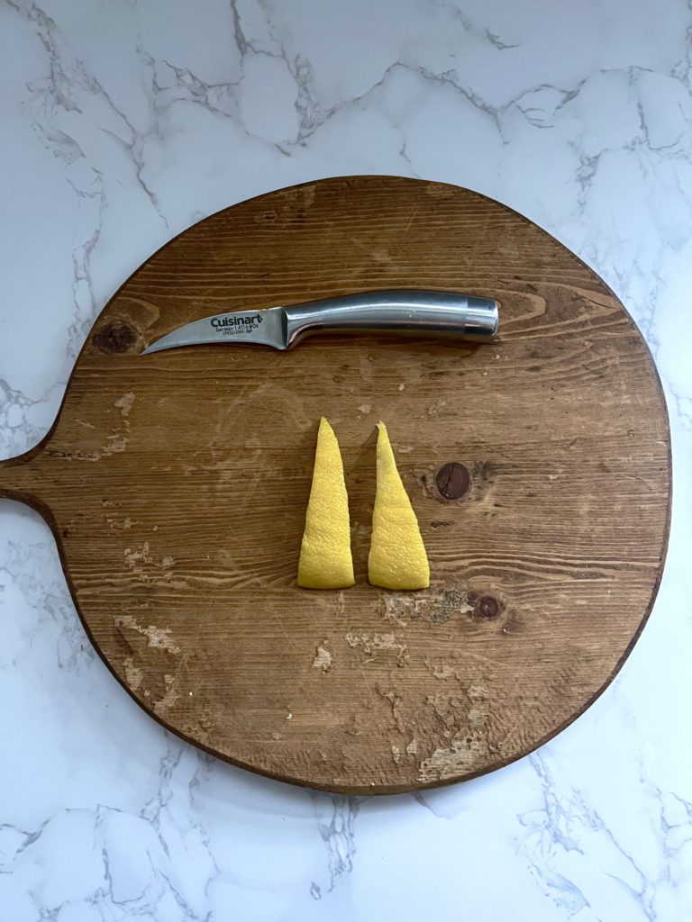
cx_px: 346
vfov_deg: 67.3
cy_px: 461
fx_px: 693
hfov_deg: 53.1
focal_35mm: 26
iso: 640
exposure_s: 1/40
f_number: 1.5
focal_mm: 5.7
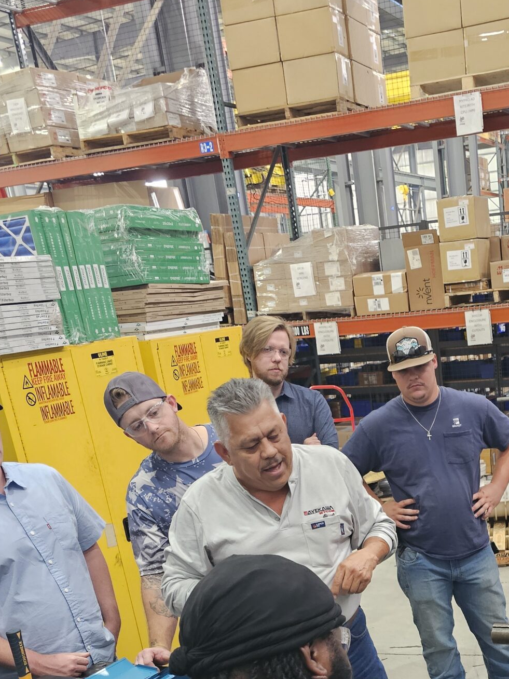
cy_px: 626
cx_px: 427
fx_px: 882
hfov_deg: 31.1
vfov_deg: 38.8
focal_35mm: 45
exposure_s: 1/120
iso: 1000
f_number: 1.7
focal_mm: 6.3
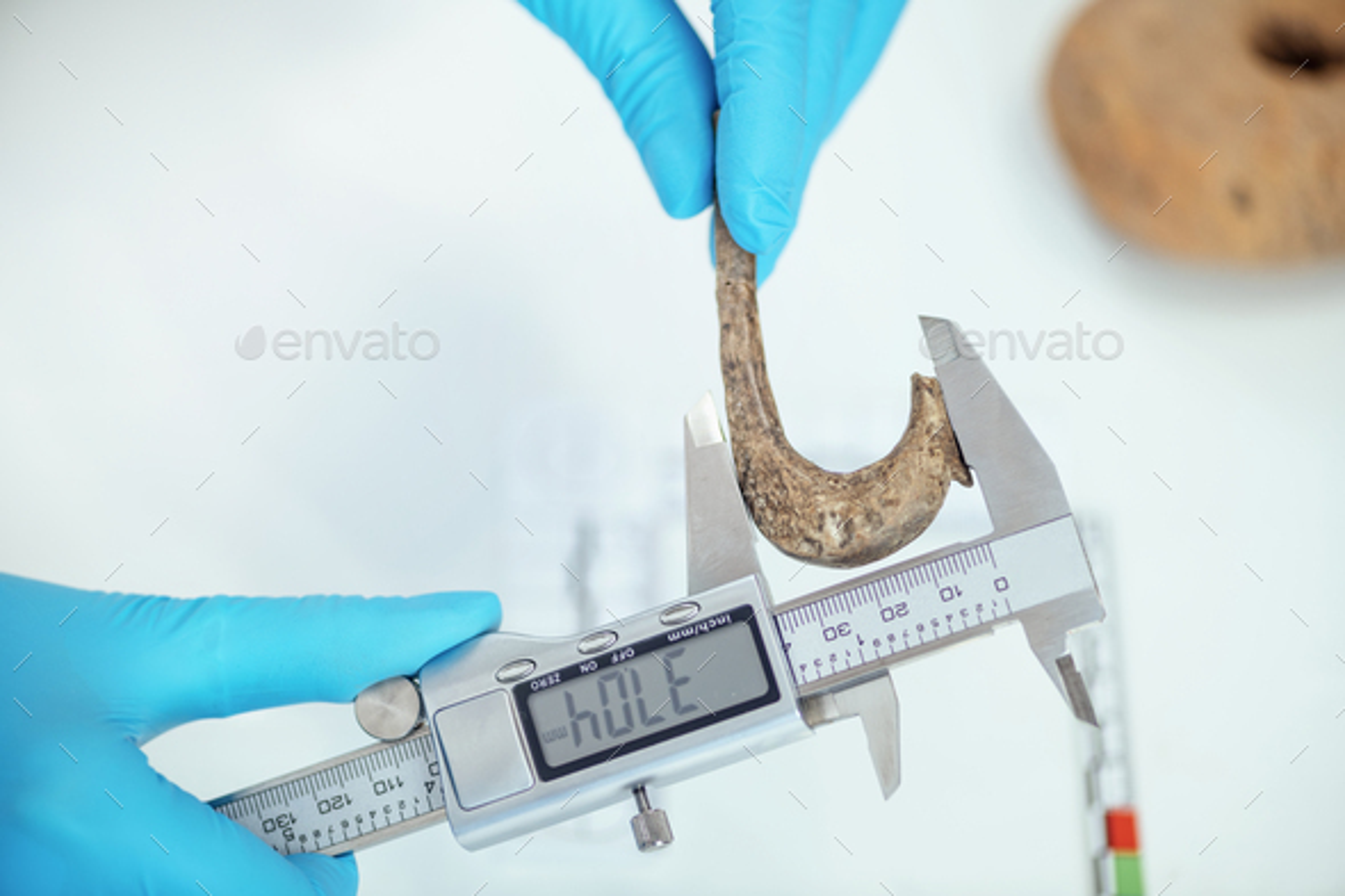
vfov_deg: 13.0
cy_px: 448
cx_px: 672
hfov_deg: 19.5
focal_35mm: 105
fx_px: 3922
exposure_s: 1/160
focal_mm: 105
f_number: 3
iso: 100
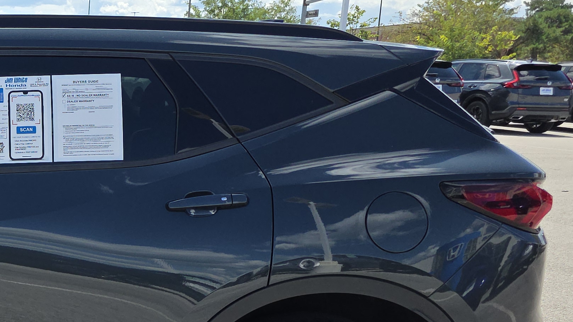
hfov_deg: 29.0
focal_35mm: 62
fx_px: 942
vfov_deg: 18.9
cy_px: 323
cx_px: -125
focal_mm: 6.3
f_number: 1.7
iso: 80
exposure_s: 1/4766
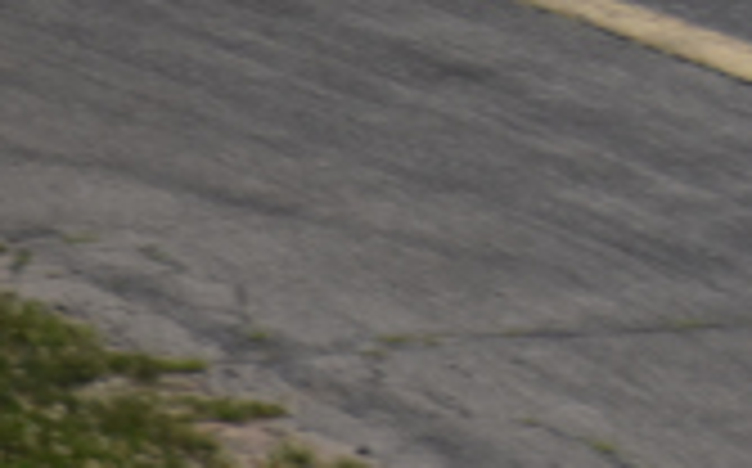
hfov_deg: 1.1
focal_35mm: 1869
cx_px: 1689
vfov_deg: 0.7
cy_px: -682
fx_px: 38265
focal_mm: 240
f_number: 6
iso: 400
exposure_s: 1/250
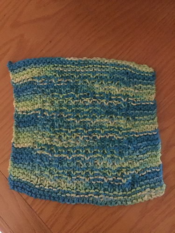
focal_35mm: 31
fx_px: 209
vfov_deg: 58.4
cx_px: 88
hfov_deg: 45.4
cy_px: 116
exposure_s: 1/15
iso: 800
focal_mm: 3.3
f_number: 2.4
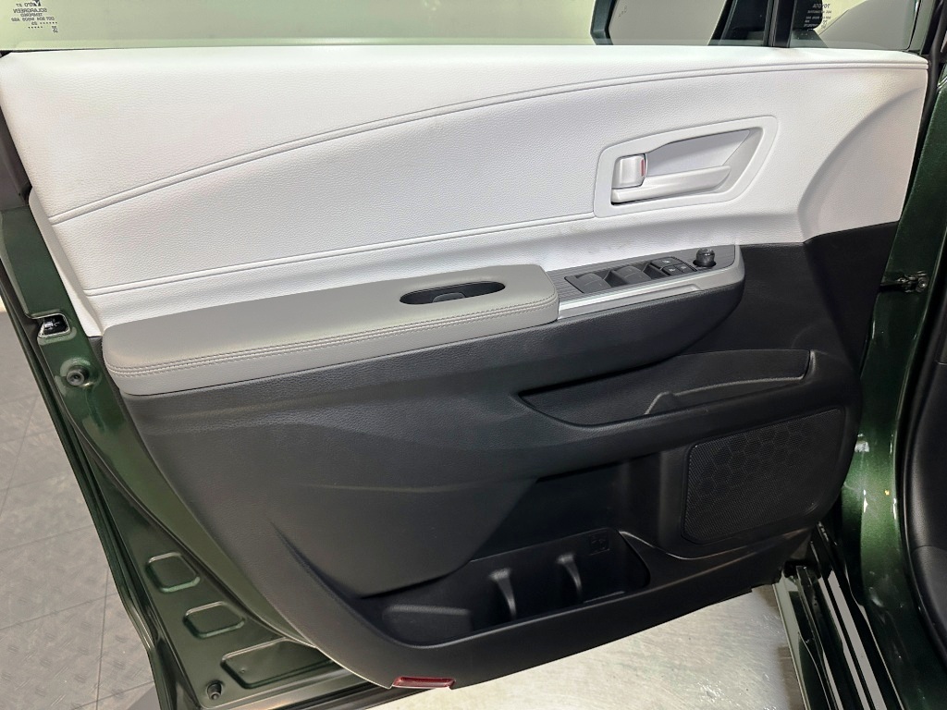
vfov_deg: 56.8
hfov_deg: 71.6
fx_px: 657
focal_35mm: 24
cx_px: 474
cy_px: 355
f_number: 1.78
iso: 320
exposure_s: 1/60
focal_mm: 6.86
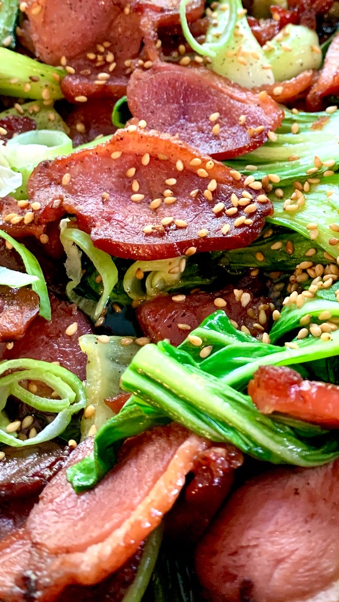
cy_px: 184
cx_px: 296
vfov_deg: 42.9
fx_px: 751
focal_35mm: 47
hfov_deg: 24.8
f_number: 1.8
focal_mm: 4.25
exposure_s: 1/40
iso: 400
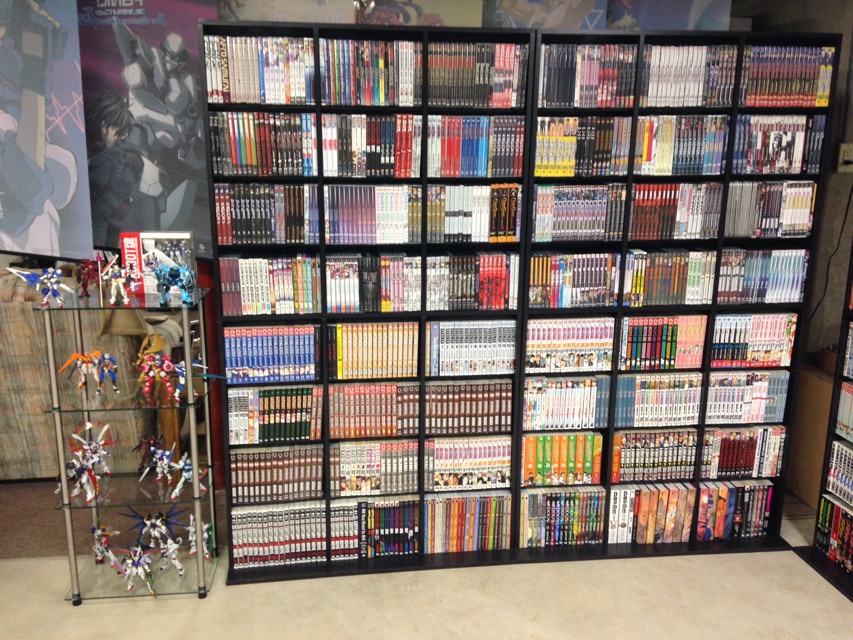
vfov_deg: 42.9
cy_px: 320
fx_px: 813
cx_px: 426
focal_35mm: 33
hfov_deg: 55.4
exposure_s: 1/20
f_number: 2.4
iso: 125
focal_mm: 4.12
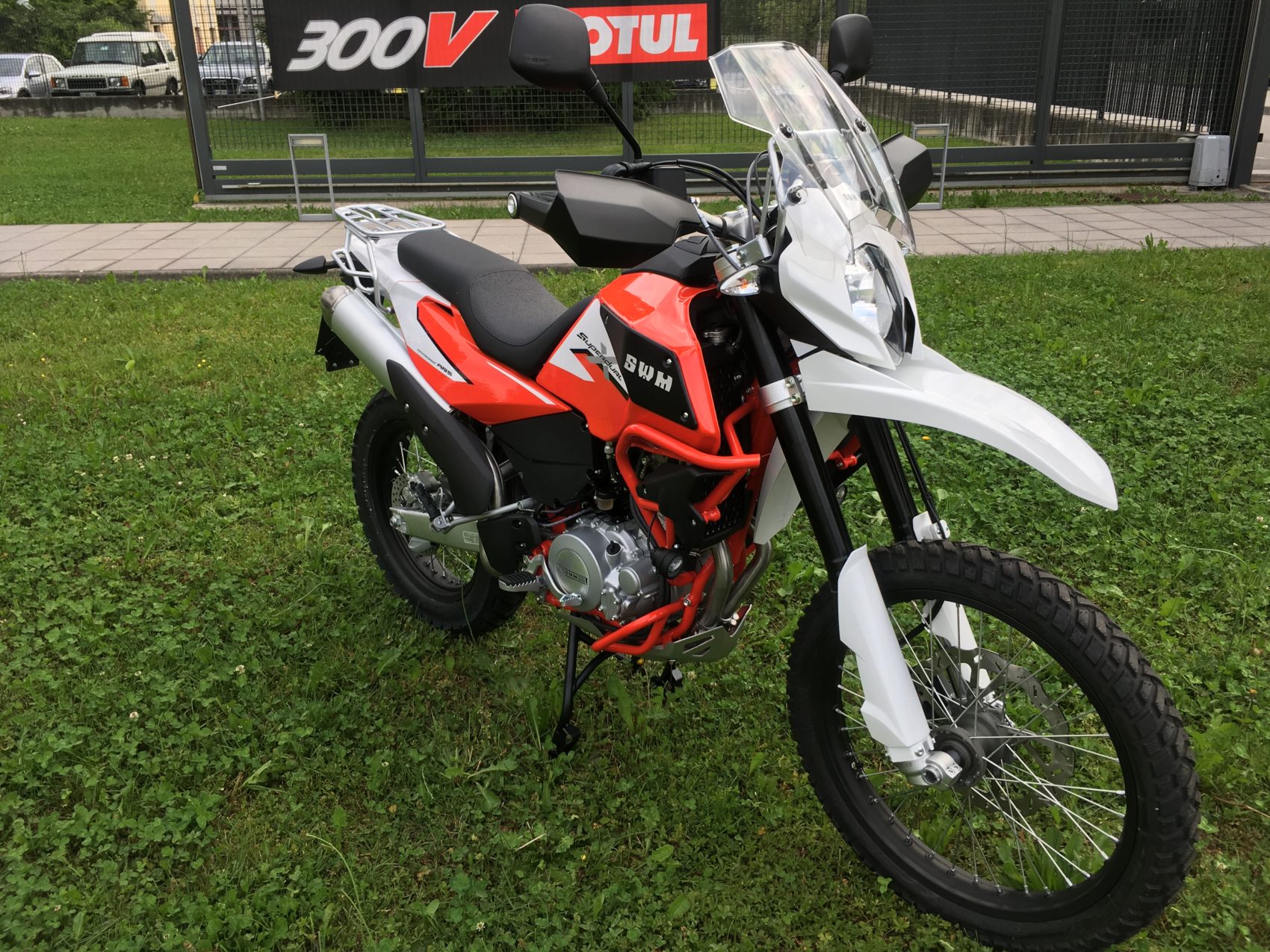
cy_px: 476
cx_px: 635
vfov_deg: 48.2
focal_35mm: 29
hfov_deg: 61.7
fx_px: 1064
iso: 25
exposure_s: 1/354
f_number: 2.2
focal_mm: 4.15
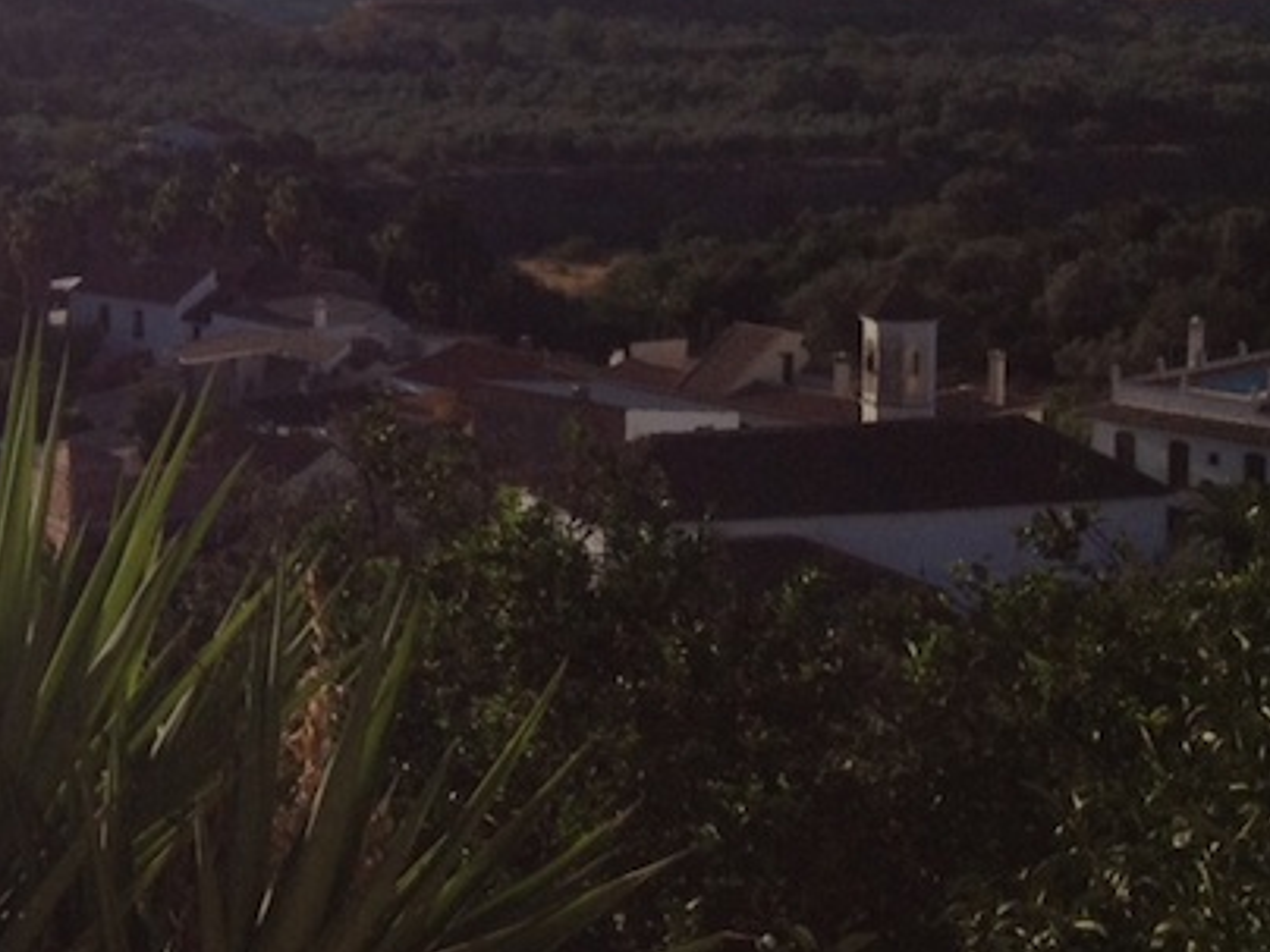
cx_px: -409
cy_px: 9
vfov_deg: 13.2
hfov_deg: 16.7
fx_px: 4072
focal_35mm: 111
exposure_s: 1/3690
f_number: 2.4
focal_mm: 4.28
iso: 64
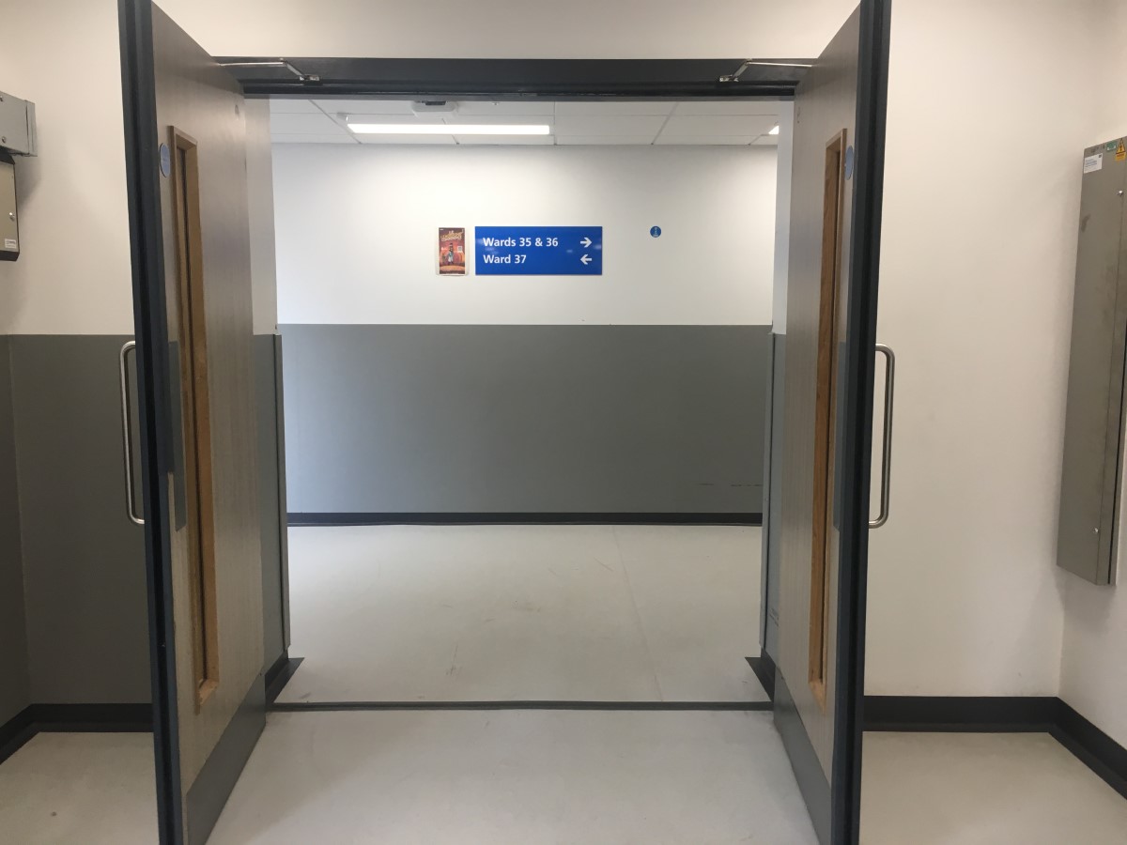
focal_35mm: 29
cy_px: 422
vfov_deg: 48.2
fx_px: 944
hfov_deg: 61.7
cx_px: 564
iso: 32
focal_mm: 4.15
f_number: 2.2
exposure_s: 1/33
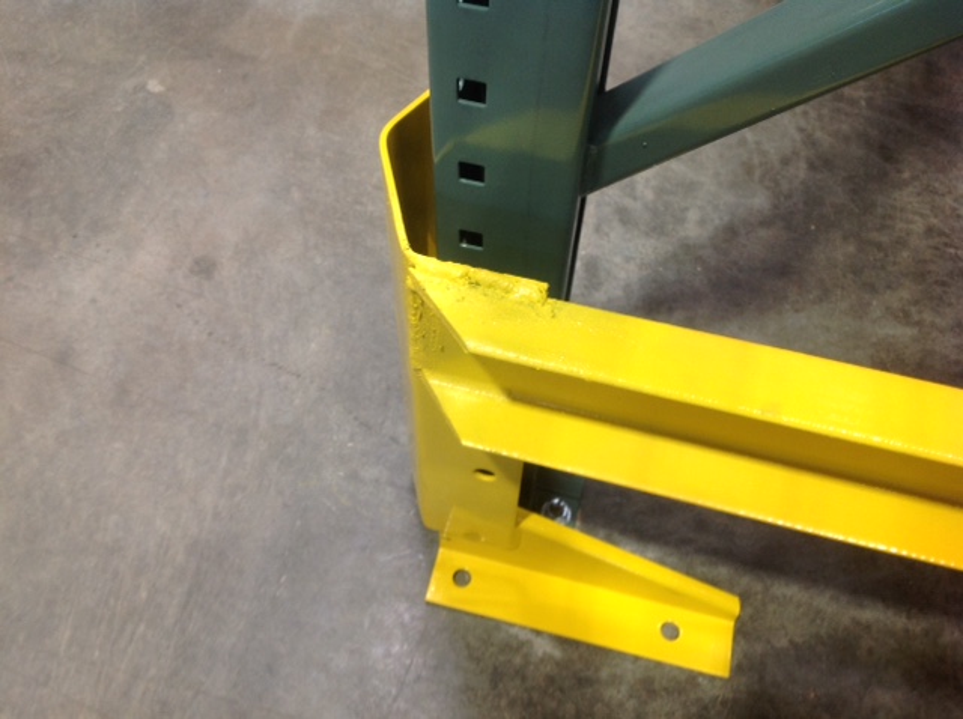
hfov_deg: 52.7
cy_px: 360
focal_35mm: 35
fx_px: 972
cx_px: 482
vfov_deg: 40.6
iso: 50
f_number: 2.4
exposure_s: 1/17
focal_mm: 4.28
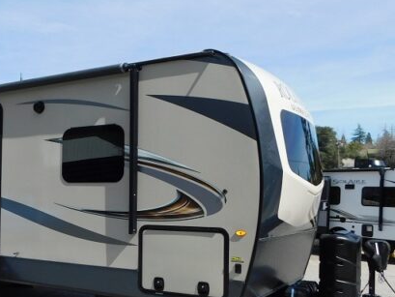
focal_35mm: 45
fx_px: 514
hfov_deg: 40.3
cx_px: 78
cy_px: 192
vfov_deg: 32.0
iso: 125
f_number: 6
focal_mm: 4
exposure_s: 1/400
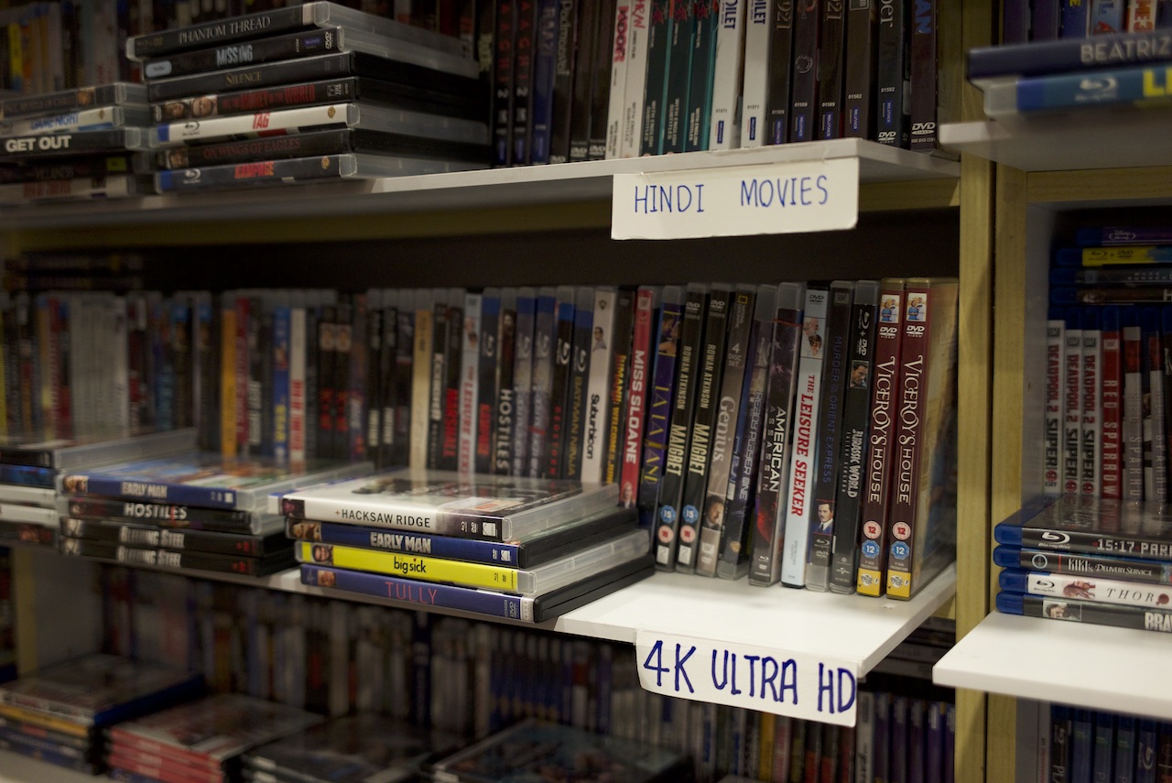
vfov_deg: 37.9
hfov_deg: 54.4
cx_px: 586
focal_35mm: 35
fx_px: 1140
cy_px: 392
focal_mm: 35
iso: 2500
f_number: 2.5
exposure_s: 1/160
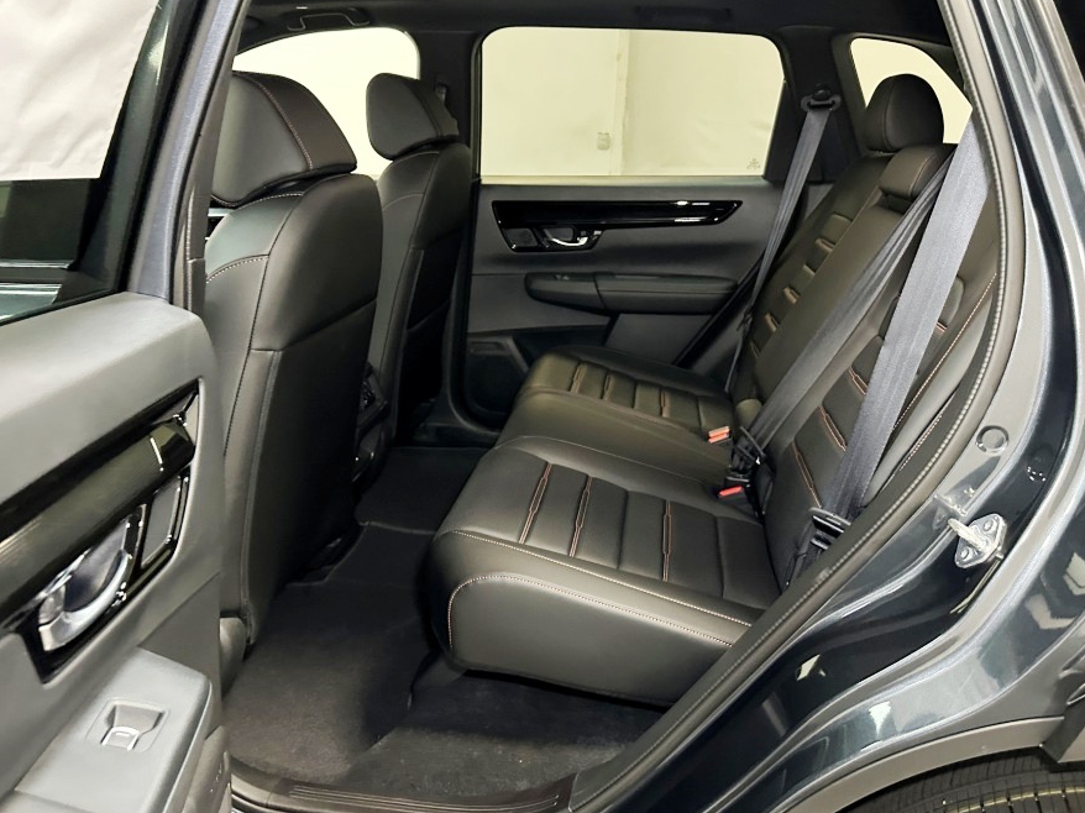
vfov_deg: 49.7
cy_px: 367
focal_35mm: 28
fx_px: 877
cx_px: 538
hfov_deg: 63.5
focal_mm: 6.86
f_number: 1.78
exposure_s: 1/30
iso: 1000
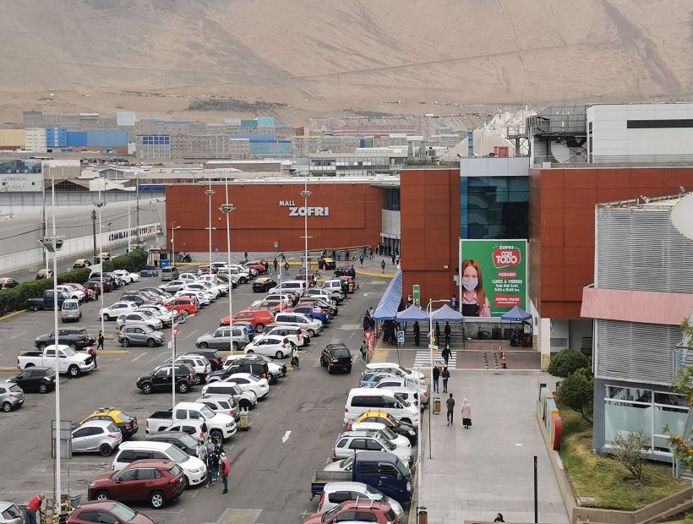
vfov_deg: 31.0
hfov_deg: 40.3
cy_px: 262
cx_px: 346
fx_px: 944
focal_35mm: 47
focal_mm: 5.58
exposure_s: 1/2000
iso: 50
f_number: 1.8
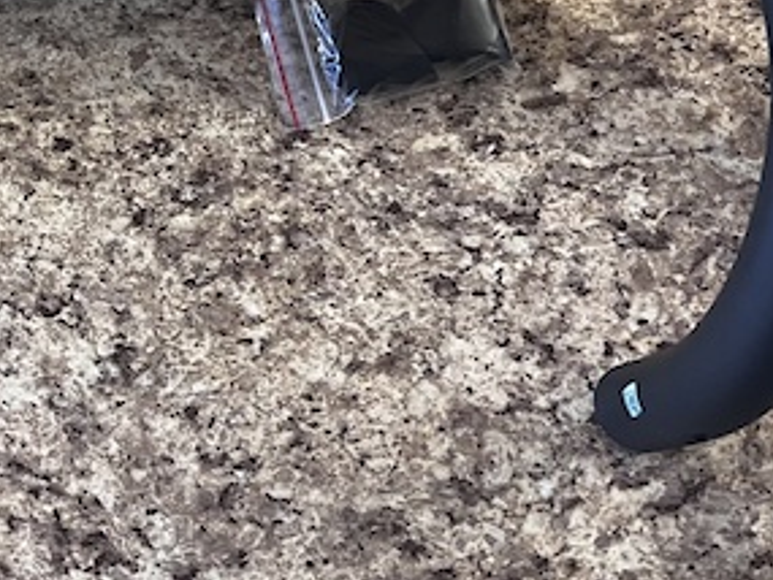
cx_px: -152
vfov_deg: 19.0
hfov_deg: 24.2
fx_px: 1631
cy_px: -122
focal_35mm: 73
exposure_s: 1/60
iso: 320
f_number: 1.5
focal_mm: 5.7
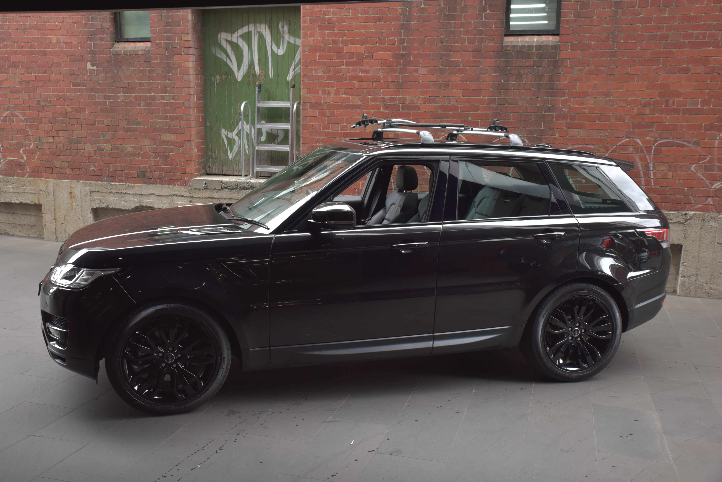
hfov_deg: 54.4
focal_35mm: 35
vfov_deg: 37.9
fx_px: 702
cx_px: 361
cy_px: 241
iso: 400
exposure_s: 1/80
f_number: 6.3
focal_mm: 35
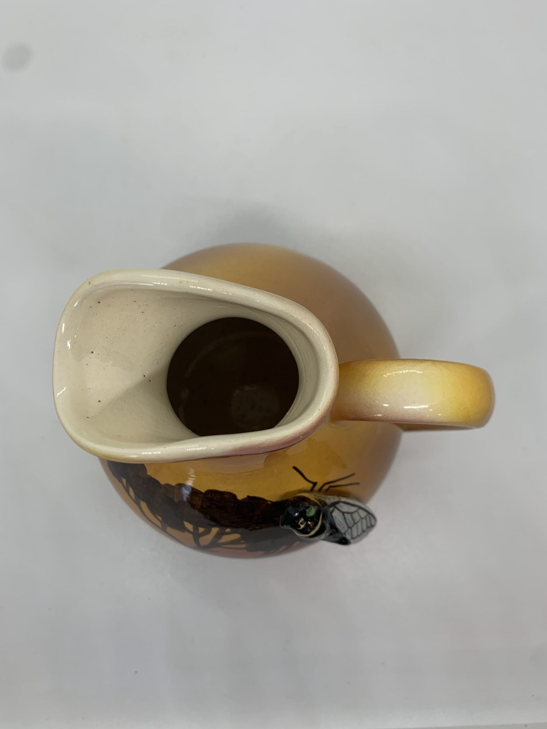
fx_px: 548
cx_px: 274
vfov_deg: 67.3
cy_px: 364
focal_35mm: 26
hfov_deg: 53.1
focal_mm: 4.25
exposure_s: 1/122
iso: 32
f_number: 1.8
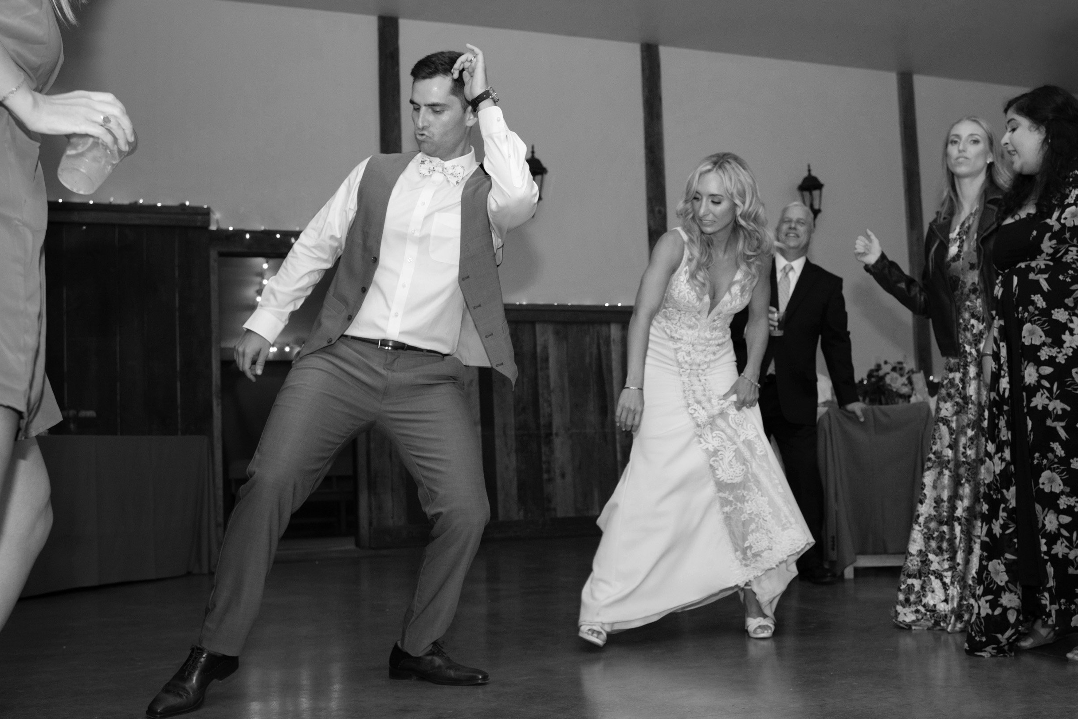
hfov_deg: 53.1
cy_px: 360
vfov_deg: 36.9
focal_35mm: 36
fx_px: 1078
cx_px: 549
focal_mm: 35
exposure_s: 1/80
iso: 1000
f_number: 5
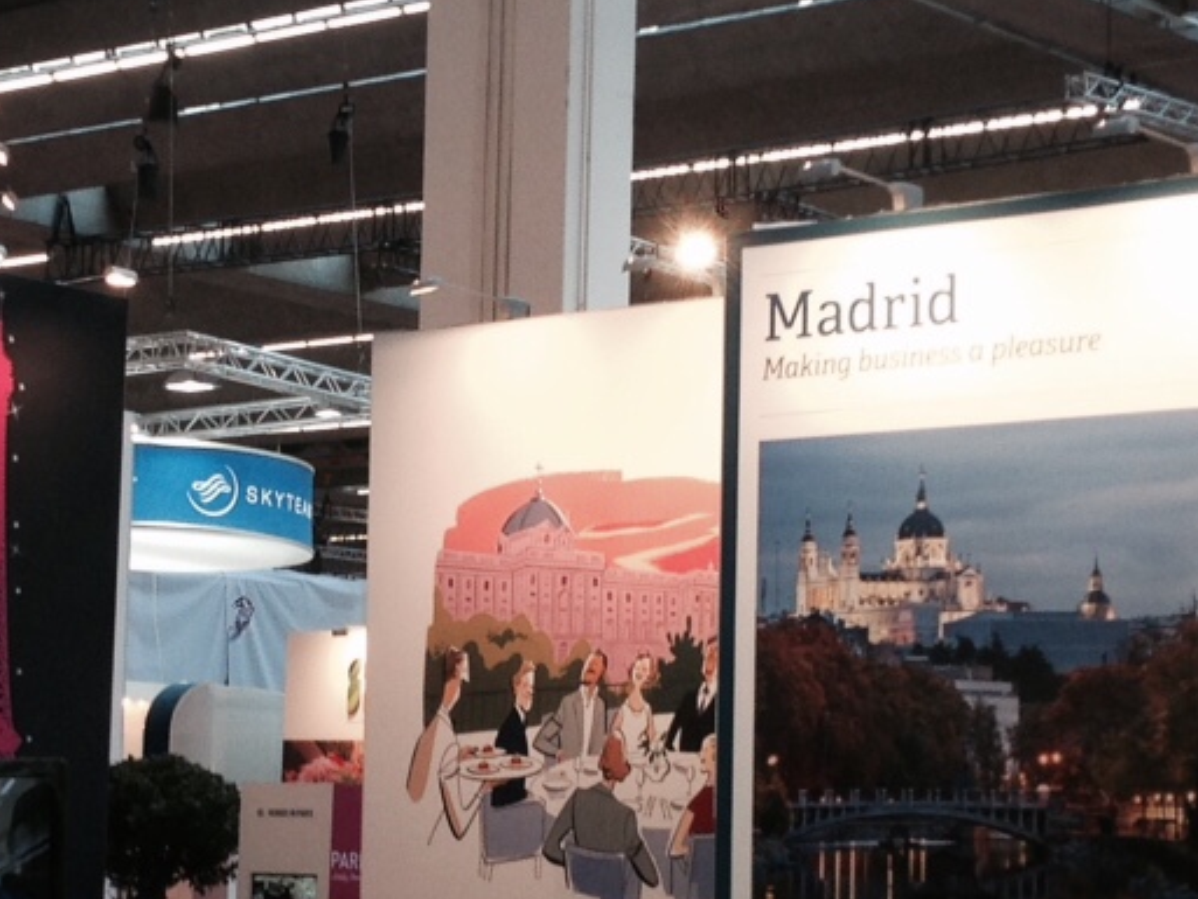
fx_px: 3635
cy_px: 481
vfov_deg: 14.1
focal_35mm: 105
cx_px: 339
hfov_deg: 18.6
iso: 50
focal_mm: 4.12
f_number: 2.4
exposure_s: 1/40
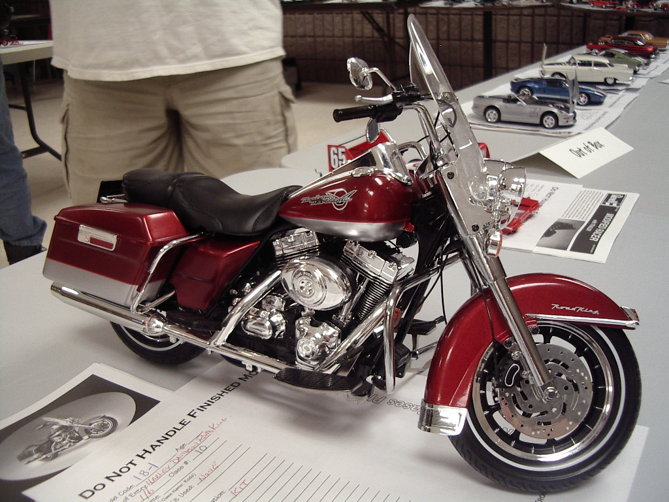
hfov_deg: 49.0
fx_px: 734
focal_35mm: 38
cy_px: 251
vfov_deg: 37.7
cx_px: 334
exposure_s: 1/25
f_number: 2.6
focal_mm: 5.8
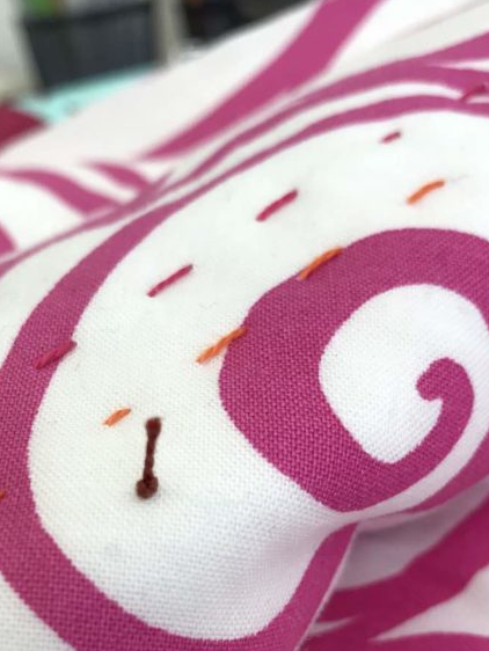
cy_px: 506
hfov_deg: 28.5
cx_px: 198
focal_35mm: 51
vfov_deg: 36.4
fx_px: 960
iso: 20
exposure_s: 1/60
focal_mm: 3.99
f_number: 1.8
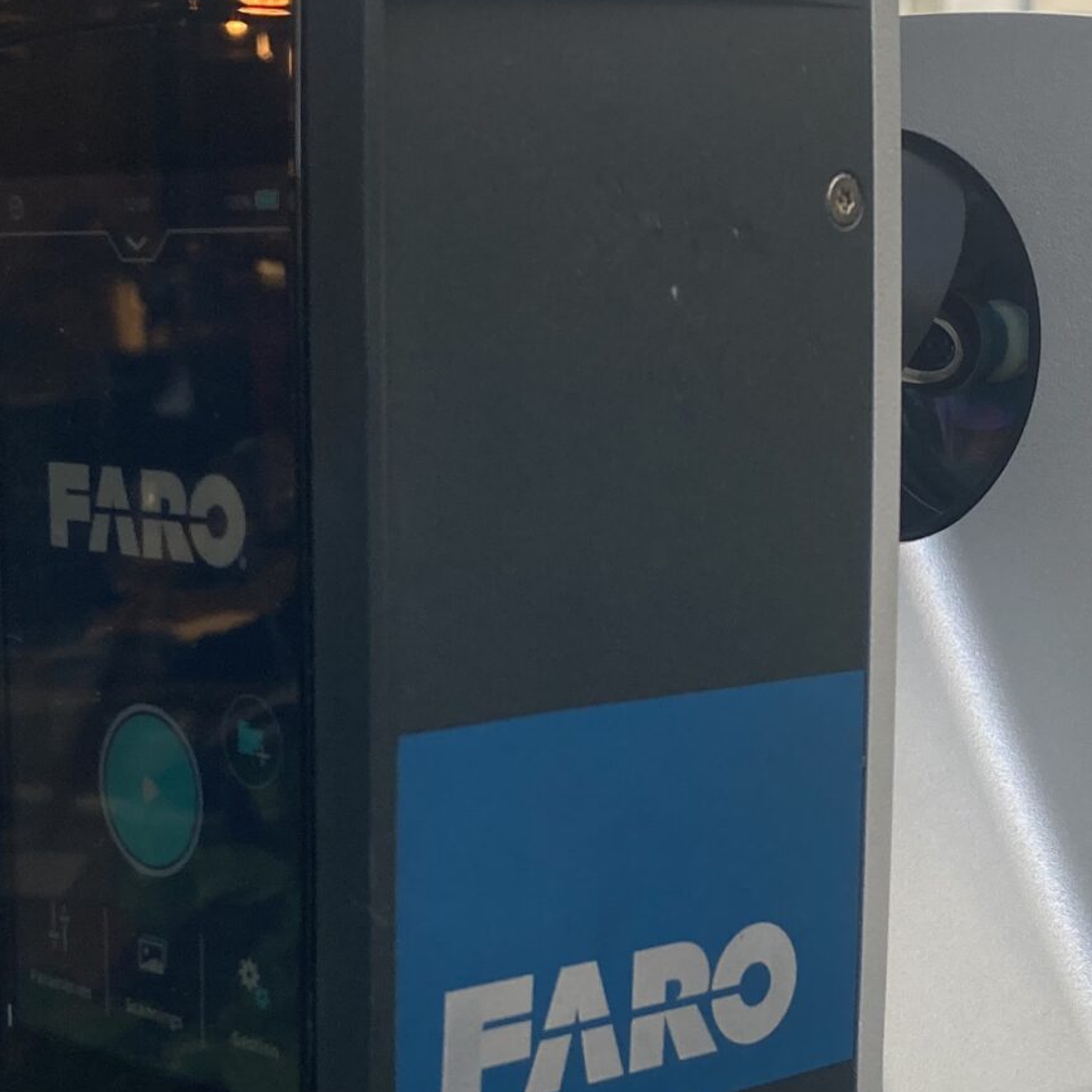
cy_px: 727
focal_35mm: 73
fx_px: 2605
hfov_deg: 23.6
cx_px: 648
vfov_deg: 23.6
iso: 40
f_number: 1.8
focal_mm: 3.99
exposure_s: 1/100
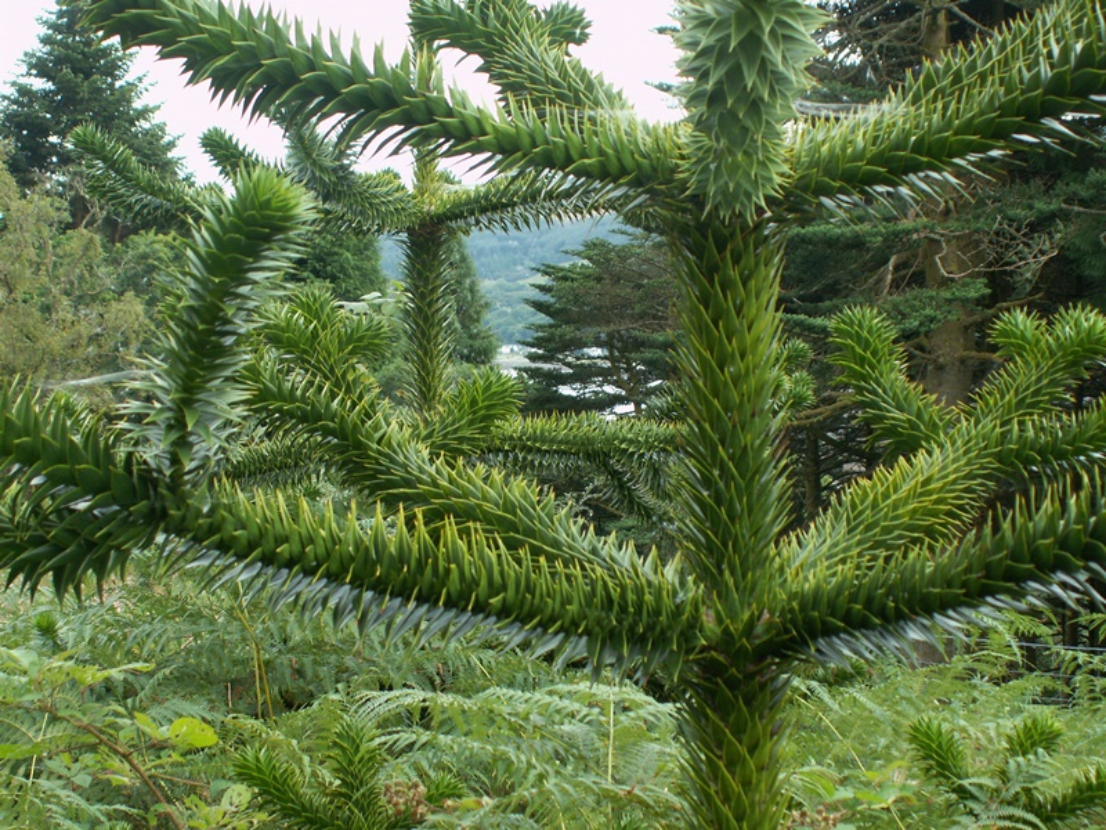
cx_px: 553
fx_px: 2077
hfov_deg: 29.8
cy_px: 415
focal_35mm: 65
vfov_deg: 22.6
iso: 50
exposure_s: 1/30
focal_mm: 10.84
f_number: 3.5
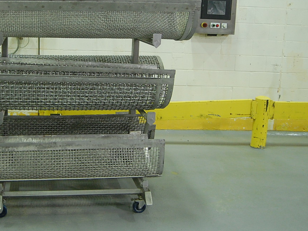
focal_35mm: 45
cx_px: 81
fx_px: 400
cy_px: 66
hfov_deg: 41.0
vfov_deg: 31.8
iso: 800
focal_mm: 18
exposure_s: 1/30
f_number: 3.5
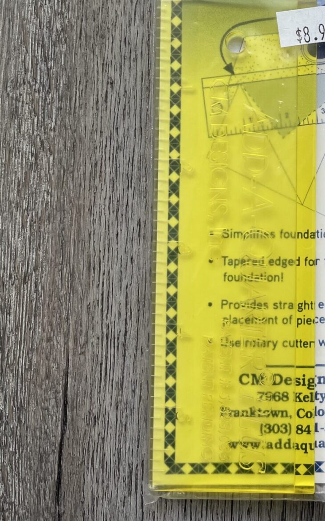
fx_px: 666
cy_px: 147
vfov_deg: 41.7
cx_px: 319
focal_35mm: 47
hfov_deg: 26.1
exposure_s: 1/121
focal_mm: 5.1
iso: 125
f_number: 1.6
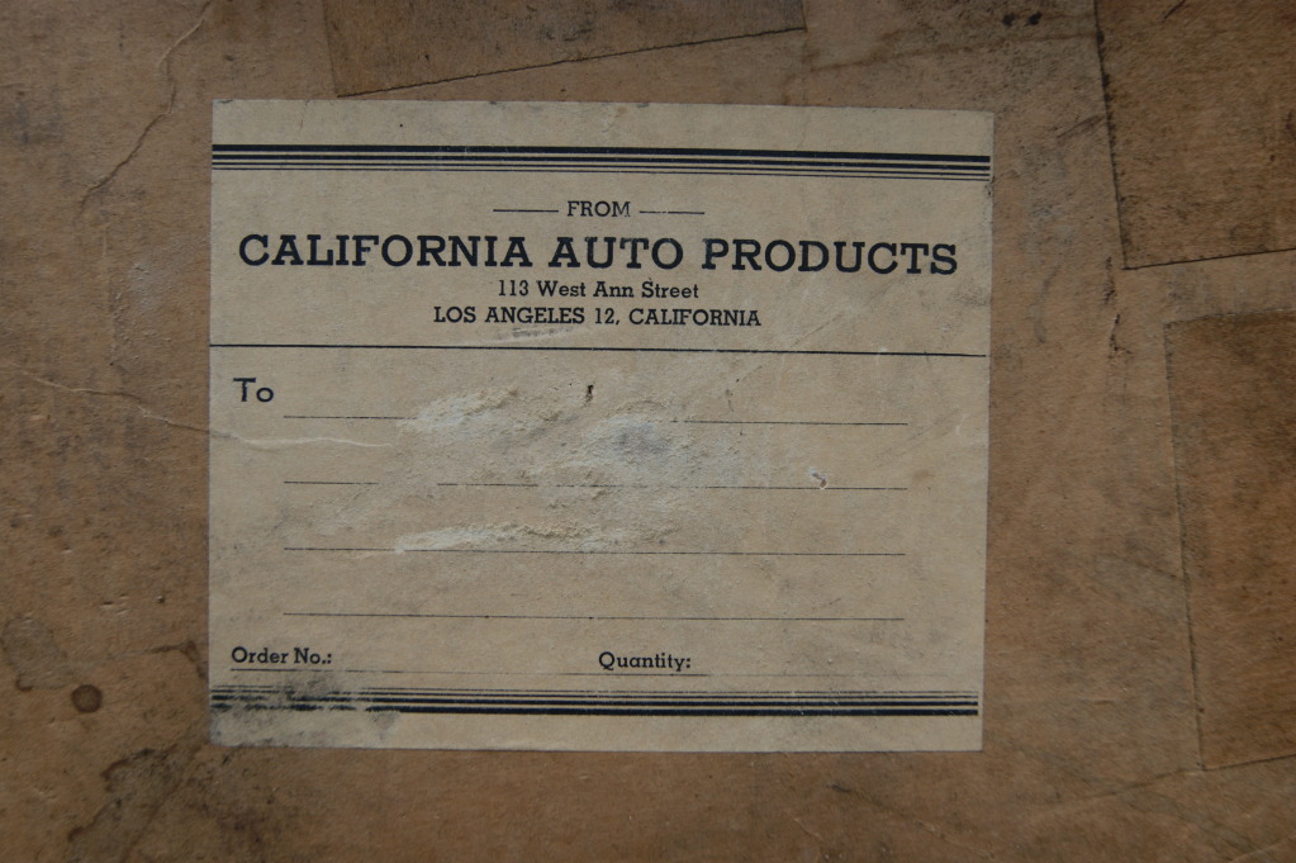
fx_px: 1889
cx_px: 648
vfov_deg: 25.7
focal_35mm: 52
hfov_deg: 37.9
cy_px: 432
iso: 125
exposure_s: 1/60
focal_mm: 35
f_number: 4.5
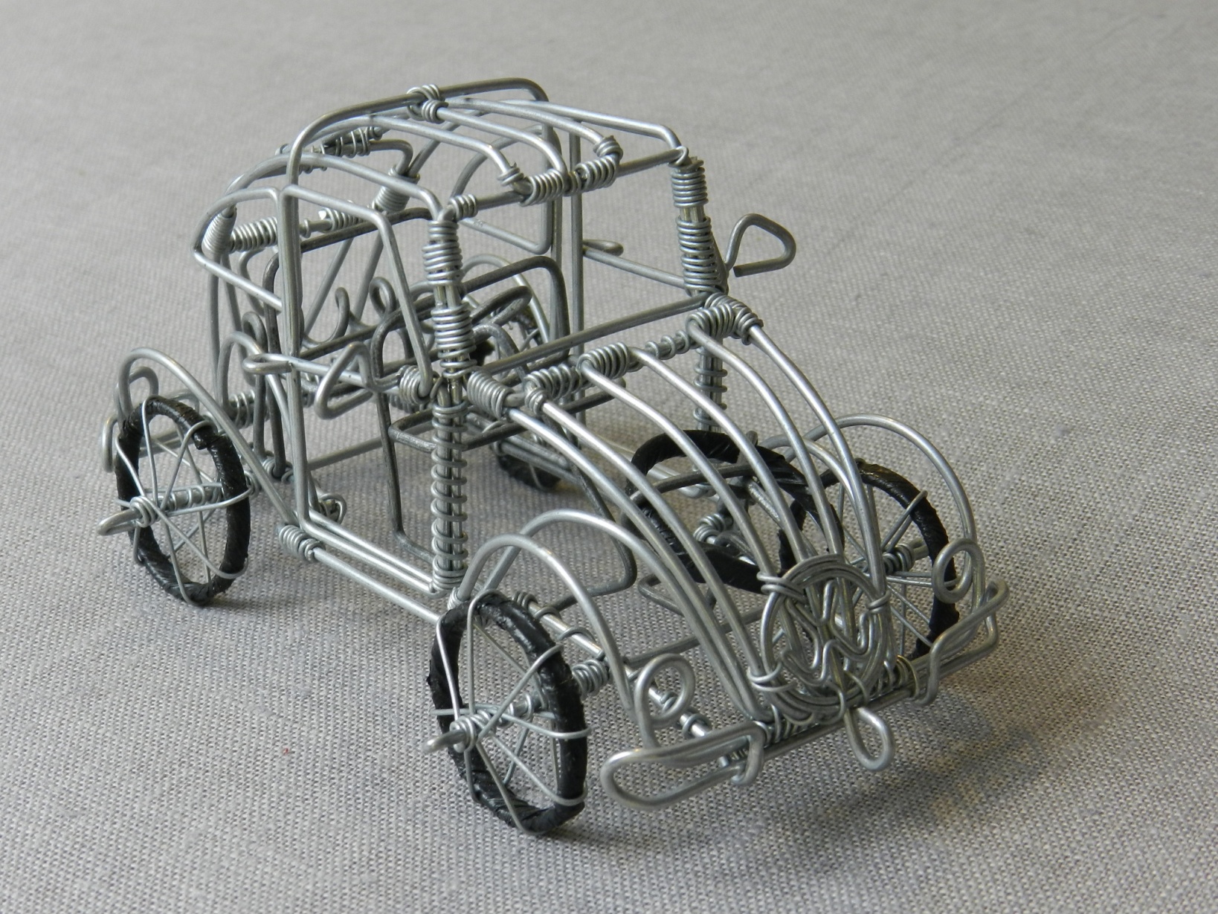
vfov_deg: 21.6
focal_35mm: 68
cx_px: 609
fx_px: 2393
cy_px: 457
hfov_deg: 28.6
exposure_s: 1/30
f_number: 4.7
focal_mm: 12.1
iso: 250
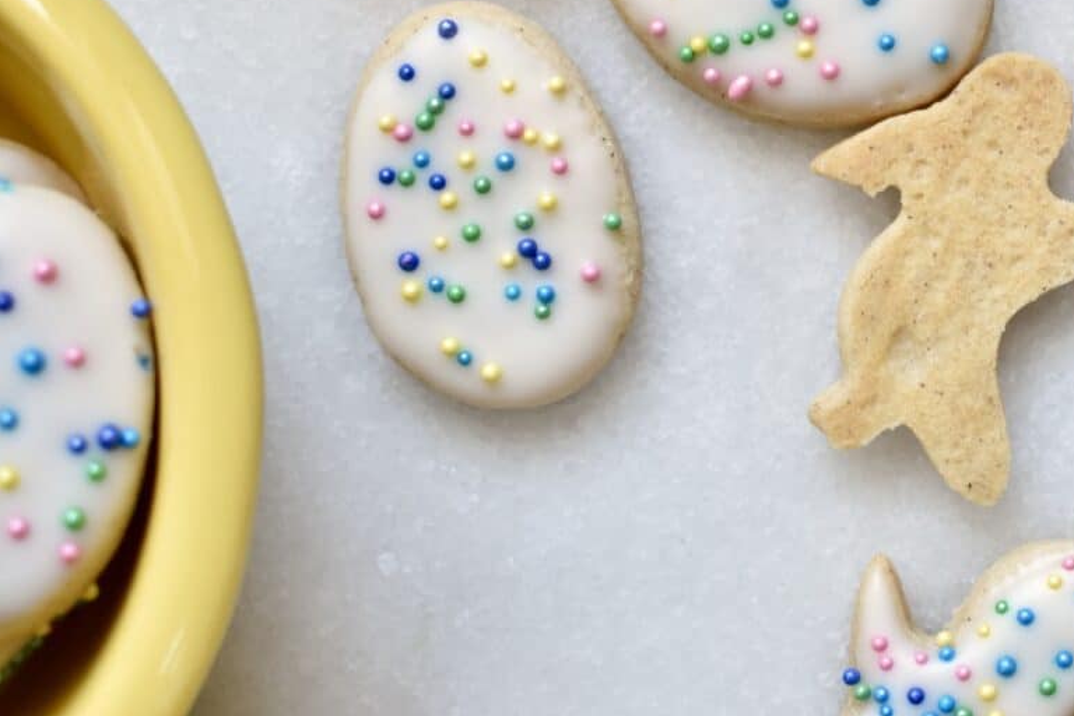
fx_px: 2506
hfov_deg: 23.7
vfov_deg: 16.2
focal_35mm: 84
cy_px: 248
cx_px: 894
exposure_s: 1/40
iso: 640
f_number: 4.2
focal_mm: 28
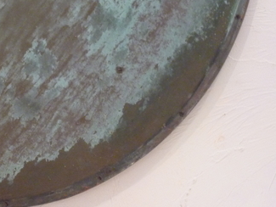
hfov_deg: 14.7
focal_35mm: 133
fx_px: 1061
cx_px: 59
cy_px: 81
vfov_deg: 11.2
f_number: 4.1
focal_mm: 11.9
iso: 400
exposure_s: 1/8
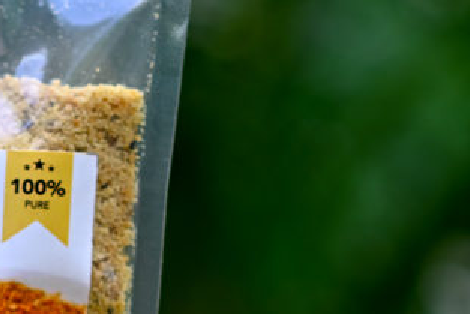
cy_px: 343
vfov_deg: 4.9
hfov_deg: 7.3
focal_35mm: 278
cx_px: -141
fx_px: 3631
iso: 64
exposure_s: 1/250
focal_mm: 85
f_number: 3.2
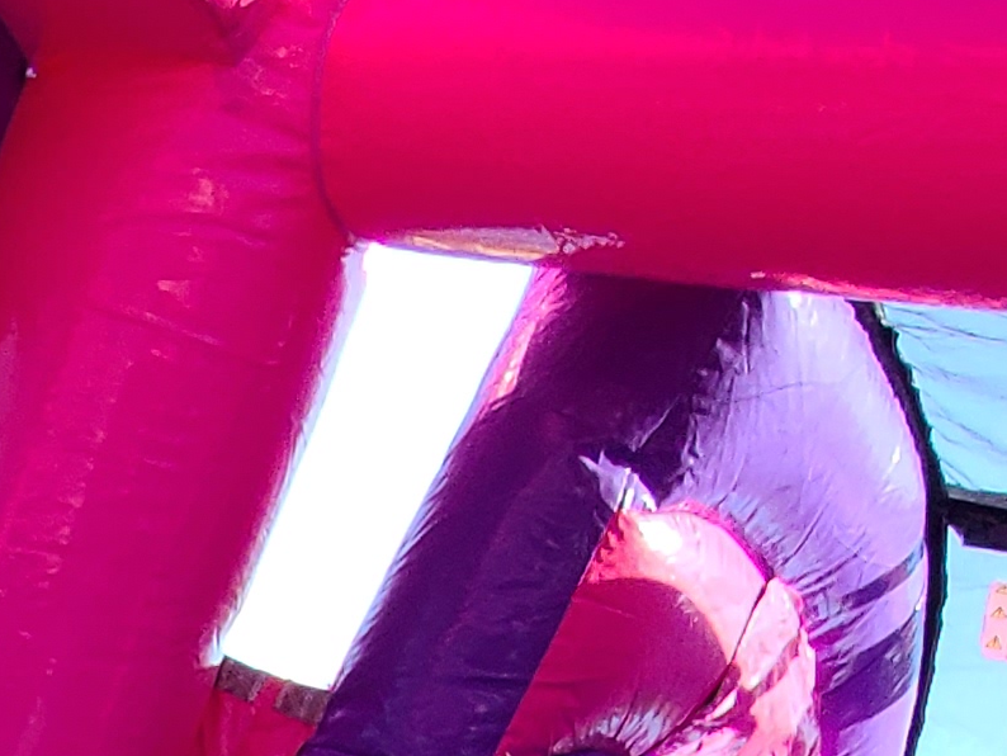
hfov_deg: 23.5
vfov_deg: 14.7
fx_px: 1921
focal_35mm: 66
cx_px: -501
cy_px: 1782
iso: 50
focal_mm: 2.2
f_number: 2.2
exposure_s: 1/289
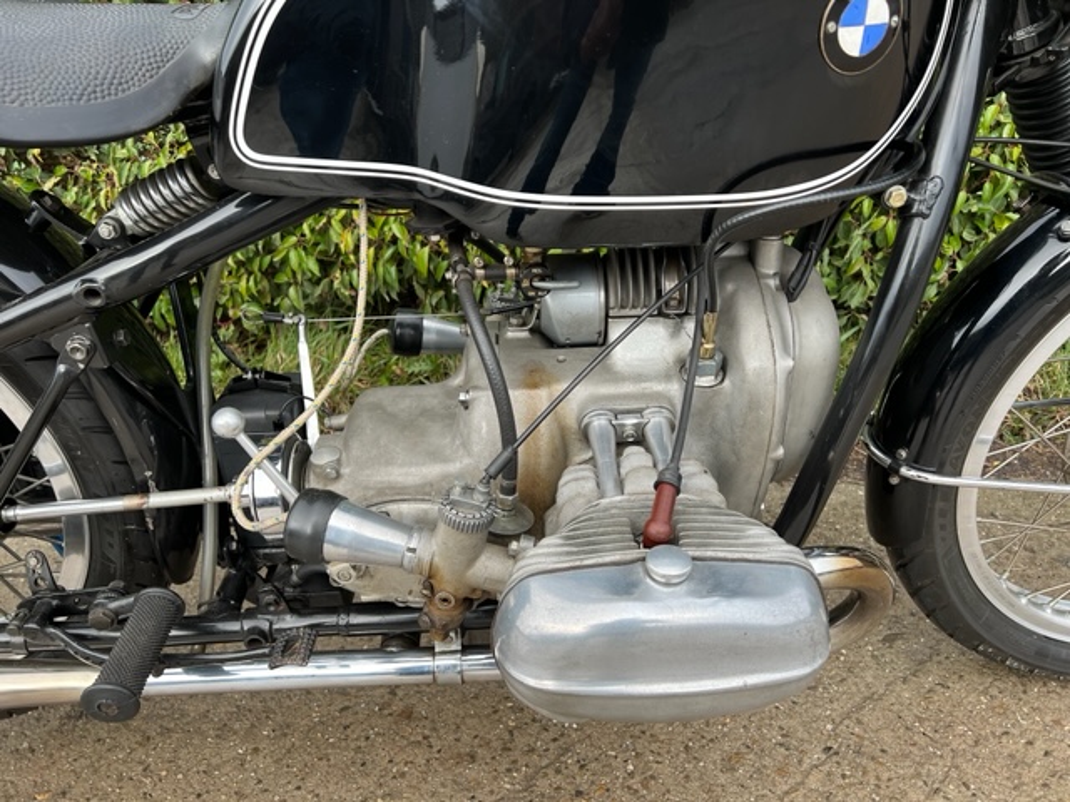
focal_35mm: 26
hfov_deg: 67.3
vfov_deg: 53.1
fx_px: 804
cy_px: 401
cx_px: 535
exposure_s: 1/290
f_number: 1.5
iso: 40
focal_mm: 5.7
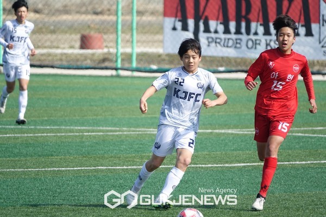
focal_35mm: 580
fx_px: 5252
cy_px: 108
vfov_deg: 2.4
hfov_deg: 3.6
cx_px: 163
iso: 100
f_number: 4
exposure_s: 1/500
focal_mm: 212.77
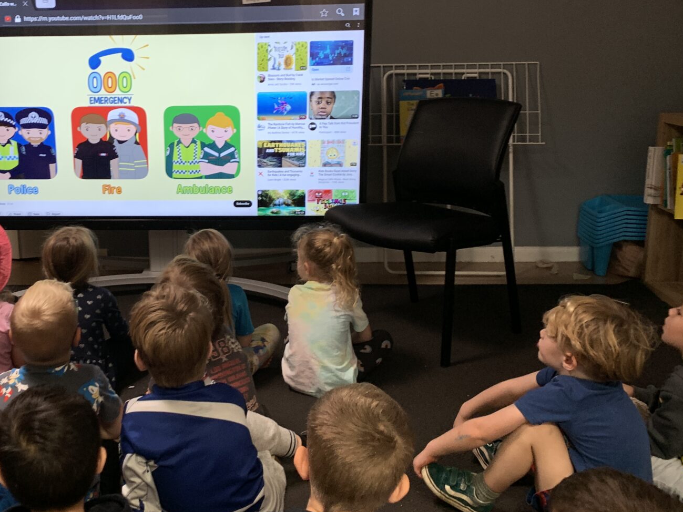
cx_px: 210
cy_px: 232
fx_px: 809
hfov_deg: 44.9
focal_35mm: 41
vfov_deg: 35.1
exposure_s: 1/45
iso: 80
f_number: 1.8
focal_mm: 4.25
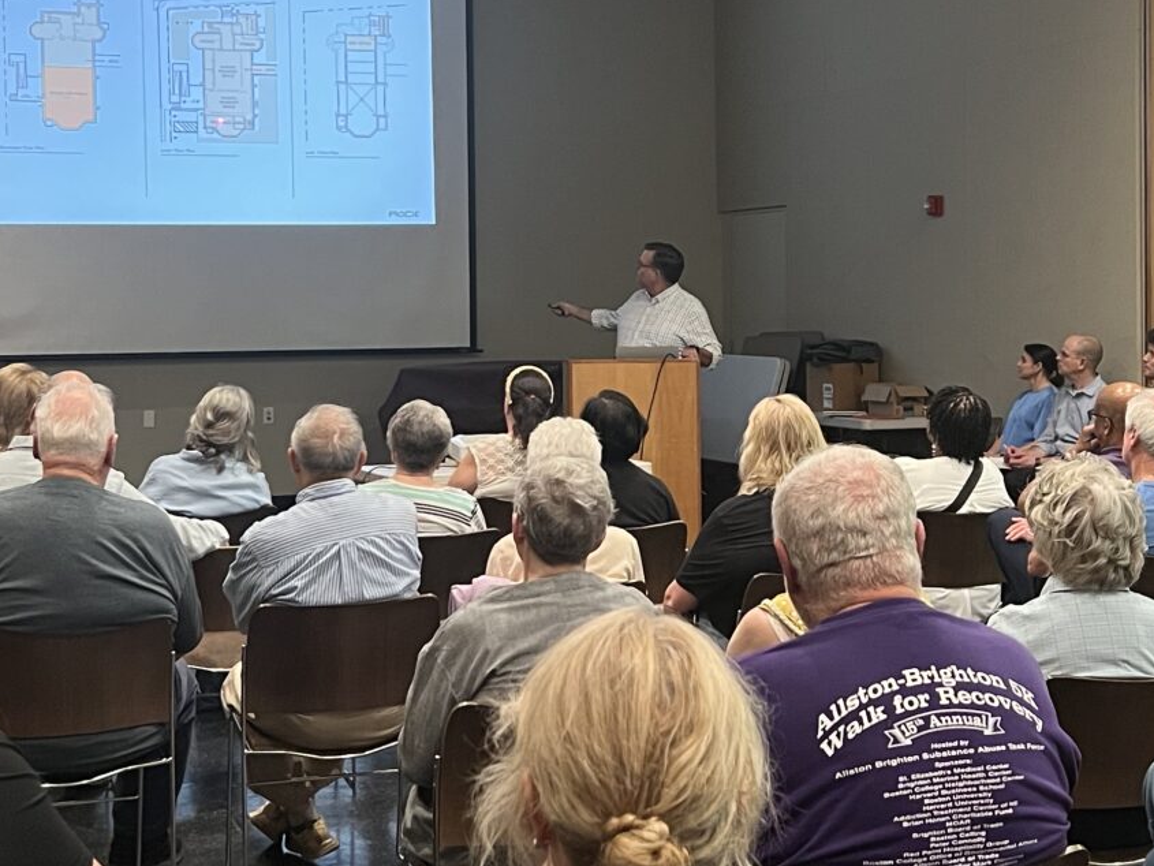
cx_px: 623
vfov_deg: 23.2
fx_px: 2101
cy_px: 341
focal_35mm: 63
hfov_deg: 30.7
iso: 500
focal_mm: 5.7
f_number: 1.5
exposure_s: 1/60
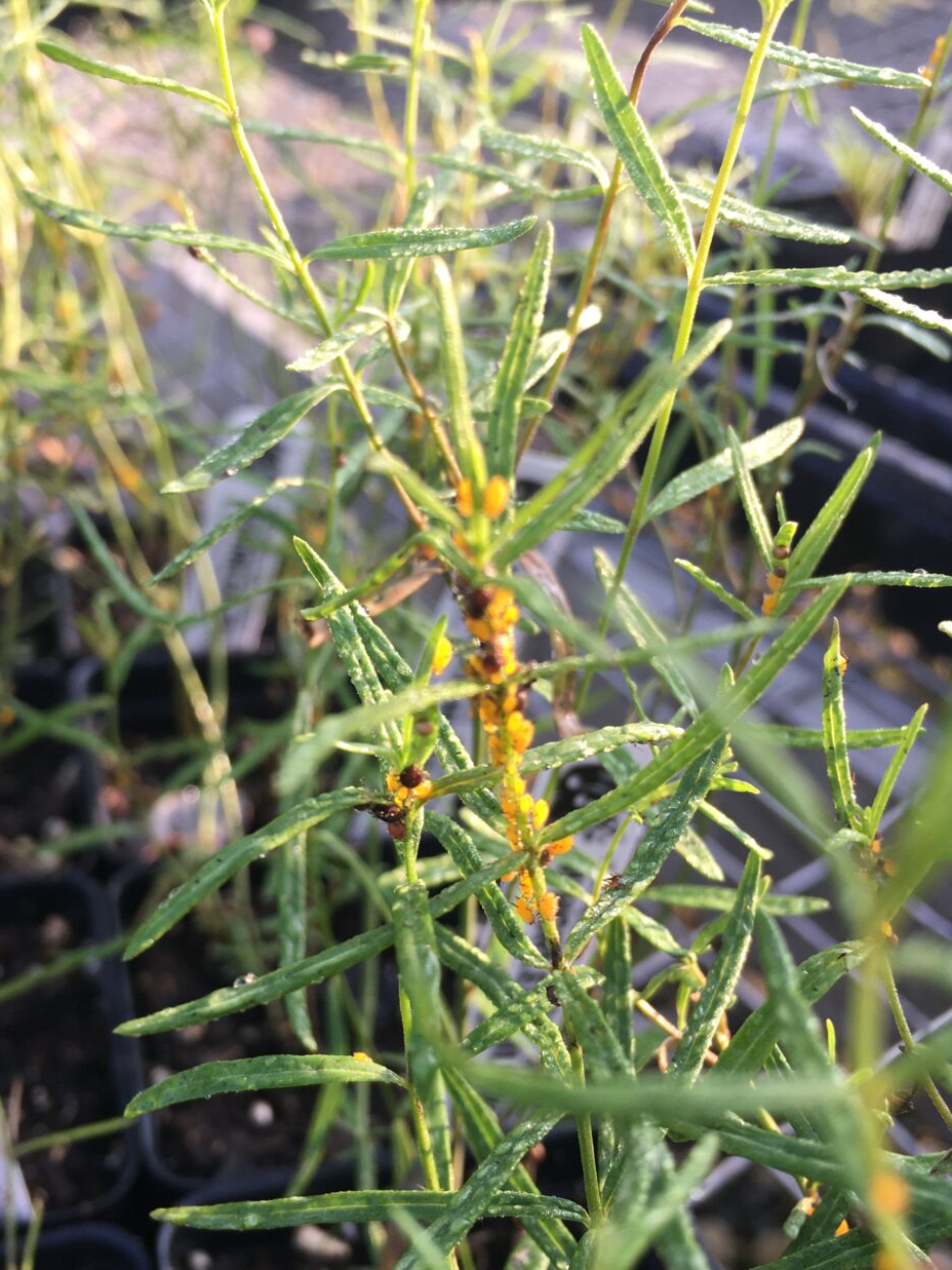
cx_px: 408
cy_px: 680
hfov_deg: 39.6
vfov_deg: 51.3
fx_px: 1320
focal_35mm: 36
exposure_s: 1/123
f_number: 2.2
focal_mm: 4.15
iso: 25
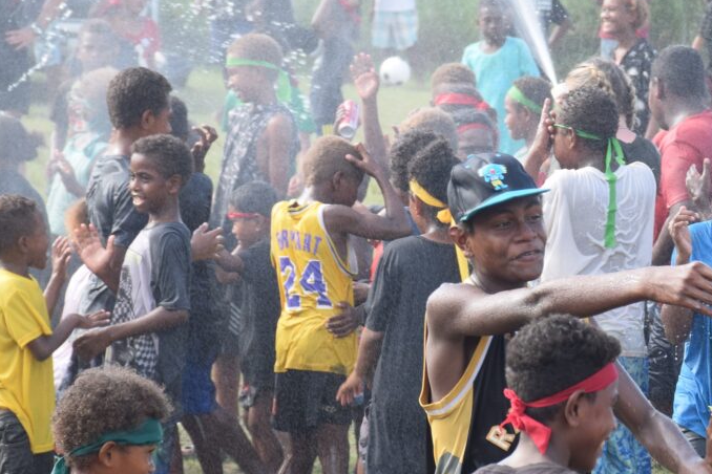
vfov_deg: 4.5
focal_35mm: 306
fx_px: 6052
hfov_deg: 6.7
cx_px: 602
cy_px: 289
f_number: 8
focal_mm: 90
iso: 400
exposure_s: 1/250
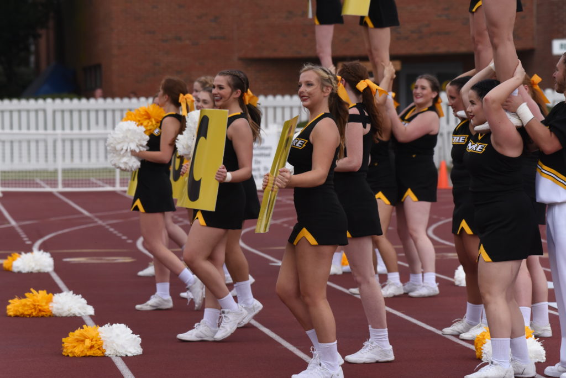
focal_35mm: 220
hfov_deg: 9.3
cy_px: 189
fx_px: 3461
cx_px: 283
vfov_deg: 6.3
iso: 1600
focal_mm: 220
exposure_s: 1/3200
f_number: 8
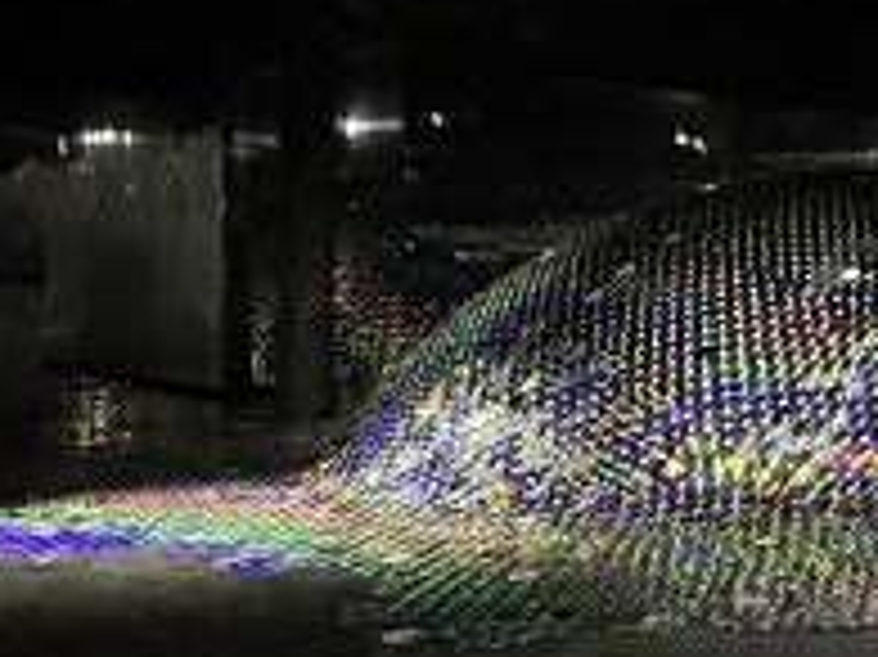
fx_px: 1217
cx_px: 1027
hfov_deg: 33.2
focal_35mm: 48
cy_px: 270
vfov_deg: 30.2
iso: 1600
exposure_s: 1/36
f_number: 2.2
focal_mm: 2.22
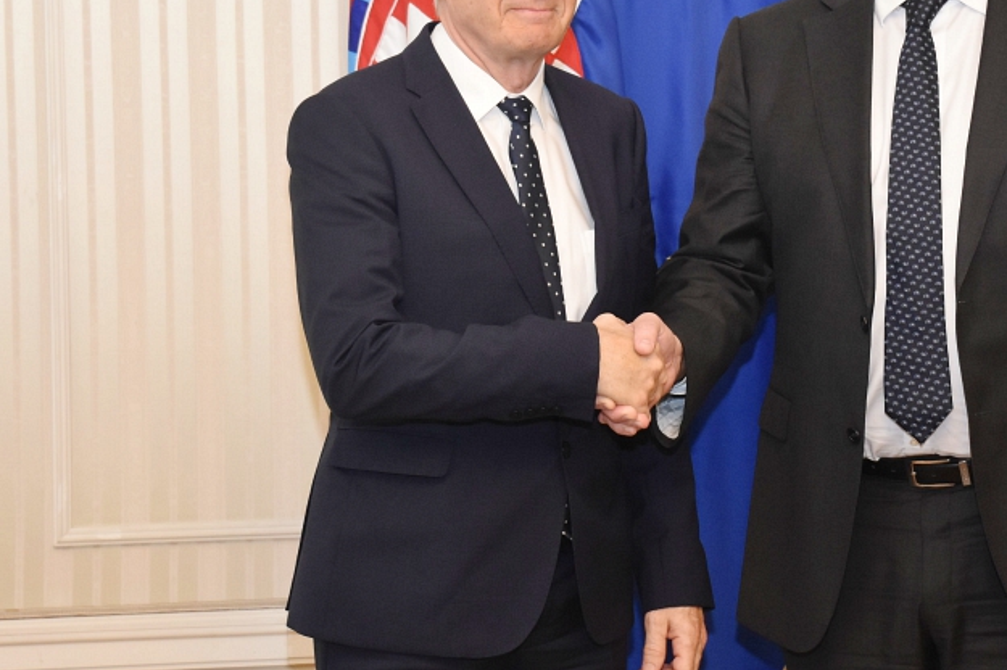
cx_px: 718
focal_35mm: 97
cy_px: 168
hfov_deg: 20.9
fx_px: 2712
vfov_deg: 14.0
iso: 1250
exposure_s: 1/60
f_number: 4
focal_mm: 38
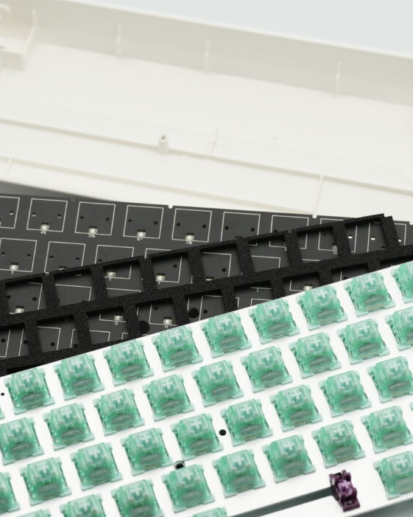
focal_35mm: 144
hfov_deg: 10.7
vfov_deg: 13.4
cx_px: 194
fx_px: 2200
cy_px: 309
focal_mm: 70
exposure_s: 1/50
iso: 640
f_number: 5.6
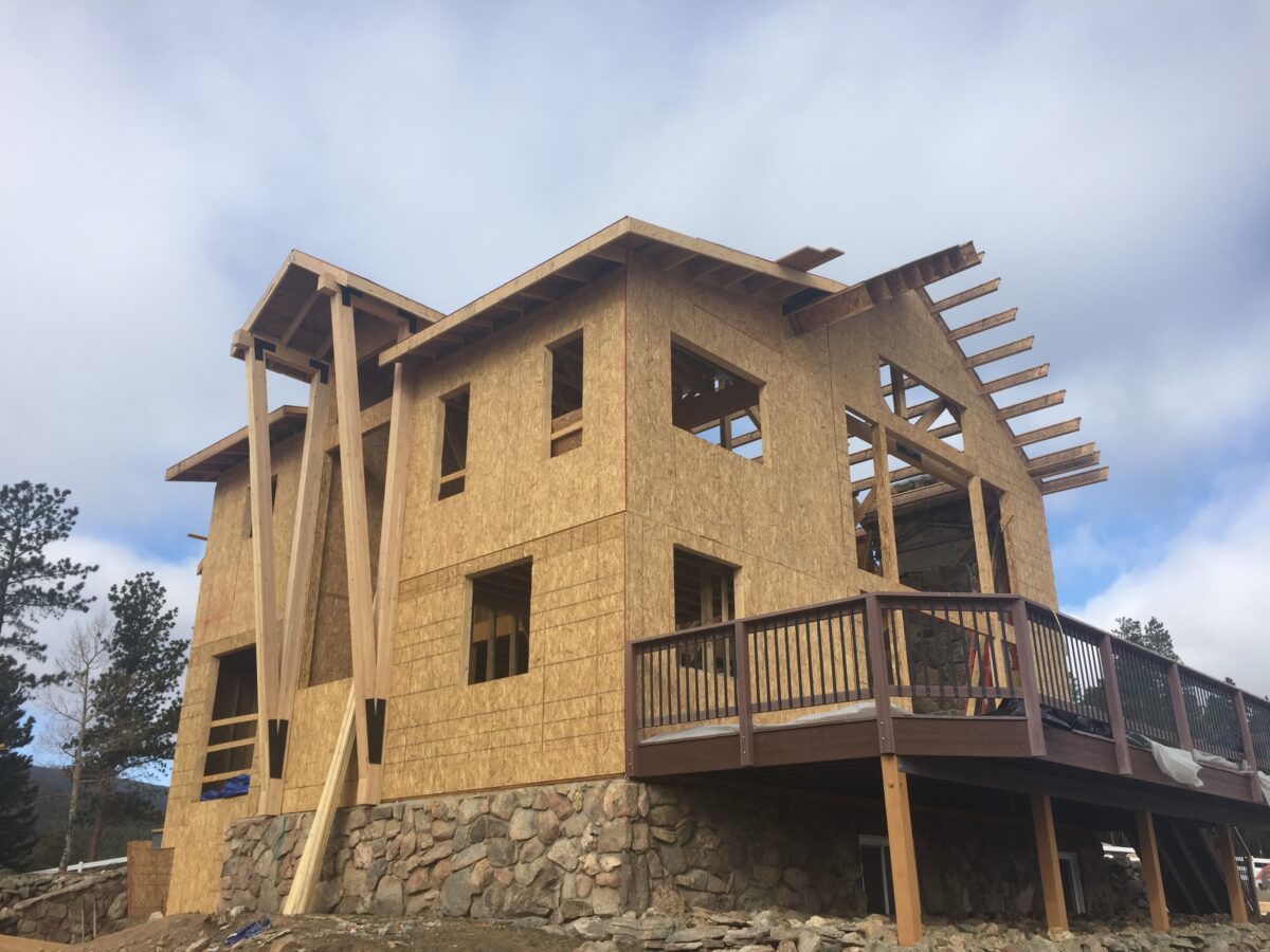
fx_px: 1064
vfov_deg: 48.2
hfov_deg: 61.7
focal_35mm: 29
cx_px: 635
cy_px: 476
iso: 32
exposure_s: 1/1199
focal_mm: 4.15
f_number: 2.2
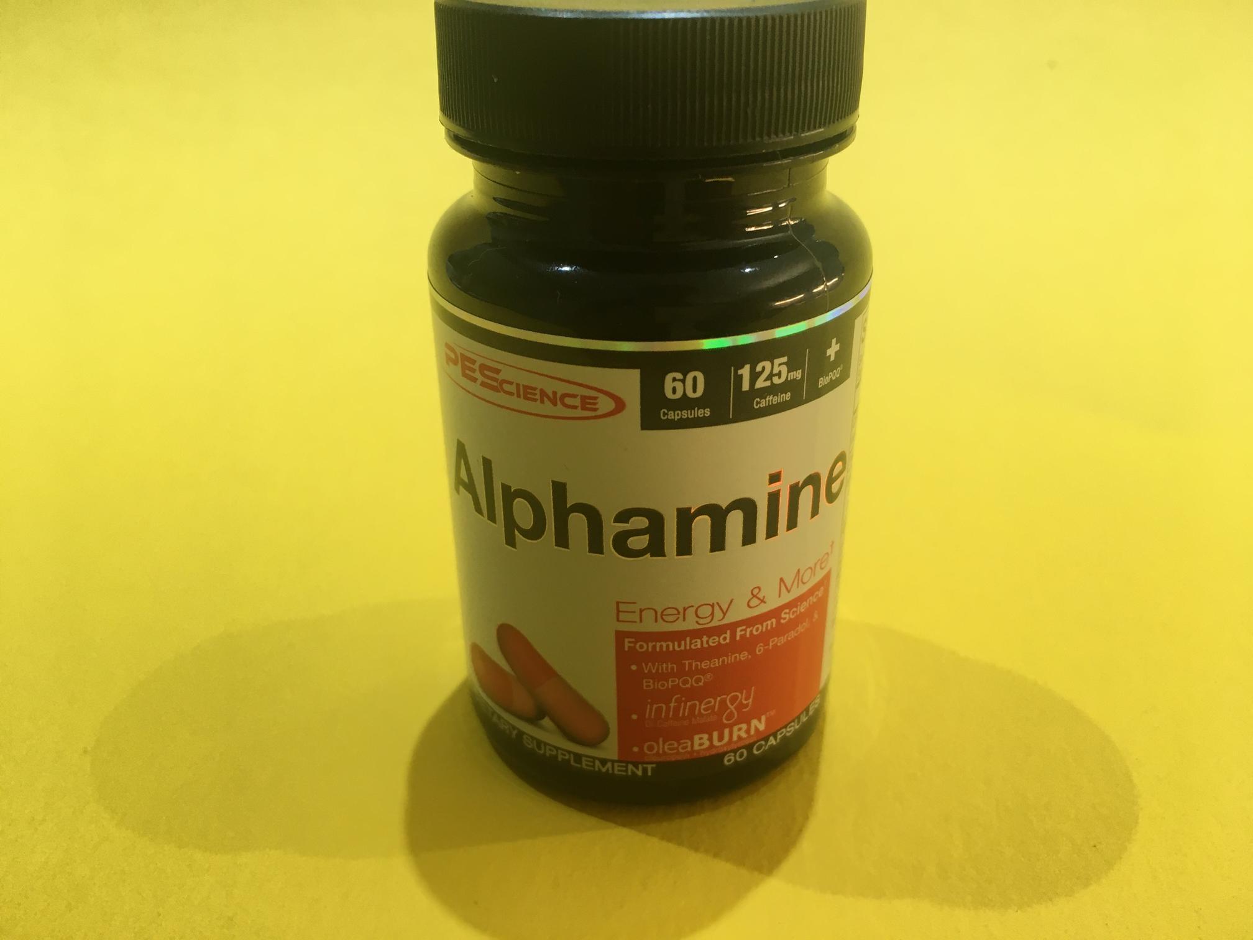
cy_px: 470
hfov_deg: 61.7
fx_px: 1050
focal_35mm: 29
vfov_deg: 48.2
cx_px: 626
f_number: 2.2
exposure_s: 1/33
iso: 40
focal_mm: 4.15
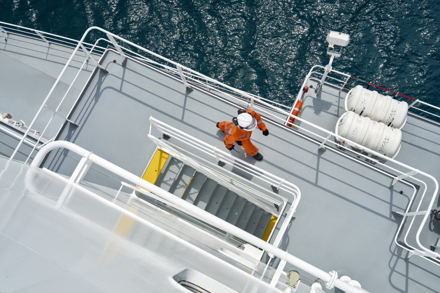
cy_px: 146
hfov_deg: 55.8
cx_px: 220
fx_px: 416
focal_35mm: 34
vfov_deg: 38.9
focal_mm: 34
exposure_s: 1/200
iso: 200
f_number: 10
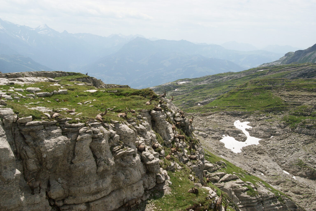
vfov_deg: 32.0
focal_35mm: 42
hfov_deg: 46.4
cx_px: 158
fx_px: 369
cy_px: 106
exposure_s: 1/2000
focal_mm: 28
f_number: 8
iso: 800
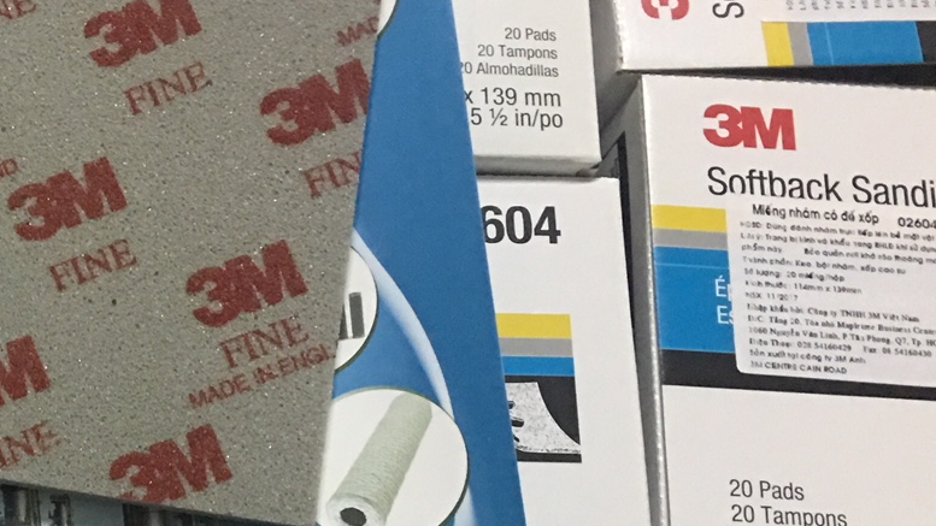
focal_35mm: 82
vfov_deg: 14.4
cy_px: 569
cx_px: -111
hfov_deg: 24.1
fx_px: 2035
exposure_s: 1/17
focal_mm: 4.15
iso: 100
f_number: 2.2
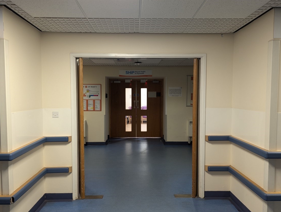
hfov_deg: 67.2
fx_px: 211
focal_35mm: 26
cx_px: 138
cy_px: 107
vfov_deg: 53.2
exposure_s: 1/25
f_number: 1.85
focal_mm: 6.81
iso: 137
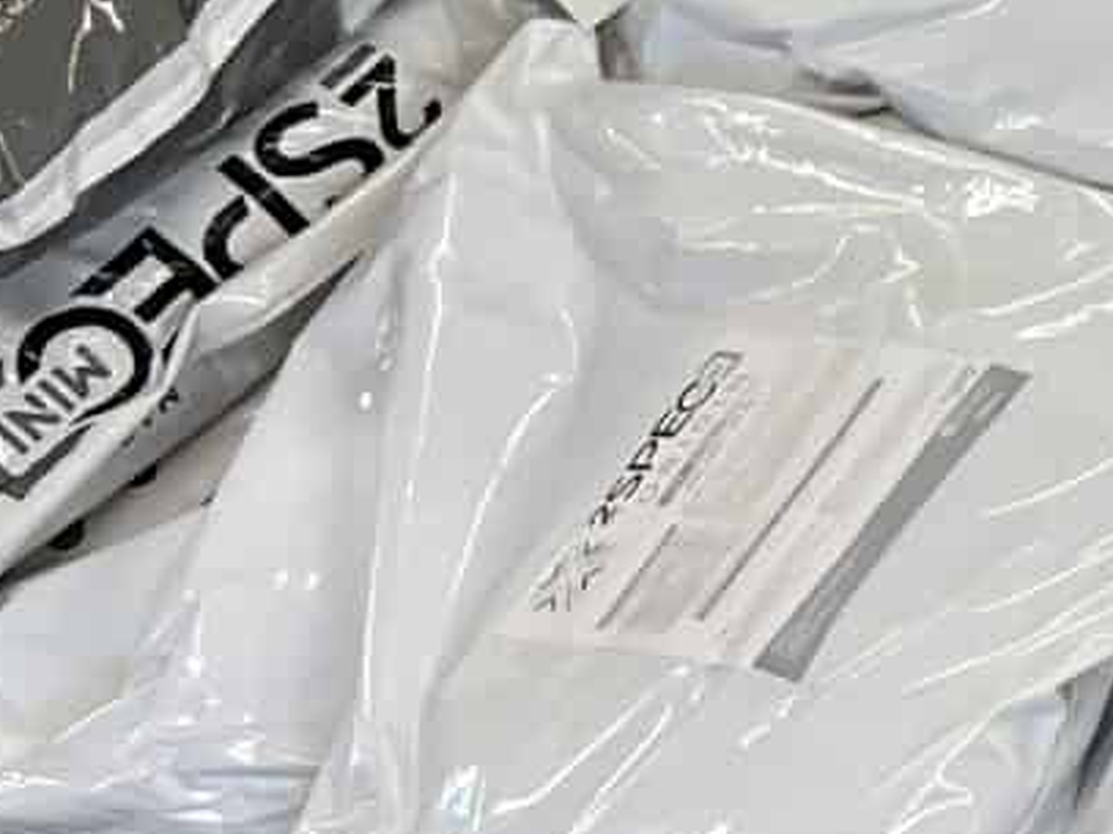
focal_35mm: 164
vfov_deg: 8.9
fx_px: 5270
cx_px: 3139
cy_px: -222
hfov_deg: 9.8
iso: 64
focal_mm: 5.7
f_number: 1.5
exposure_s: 1/121
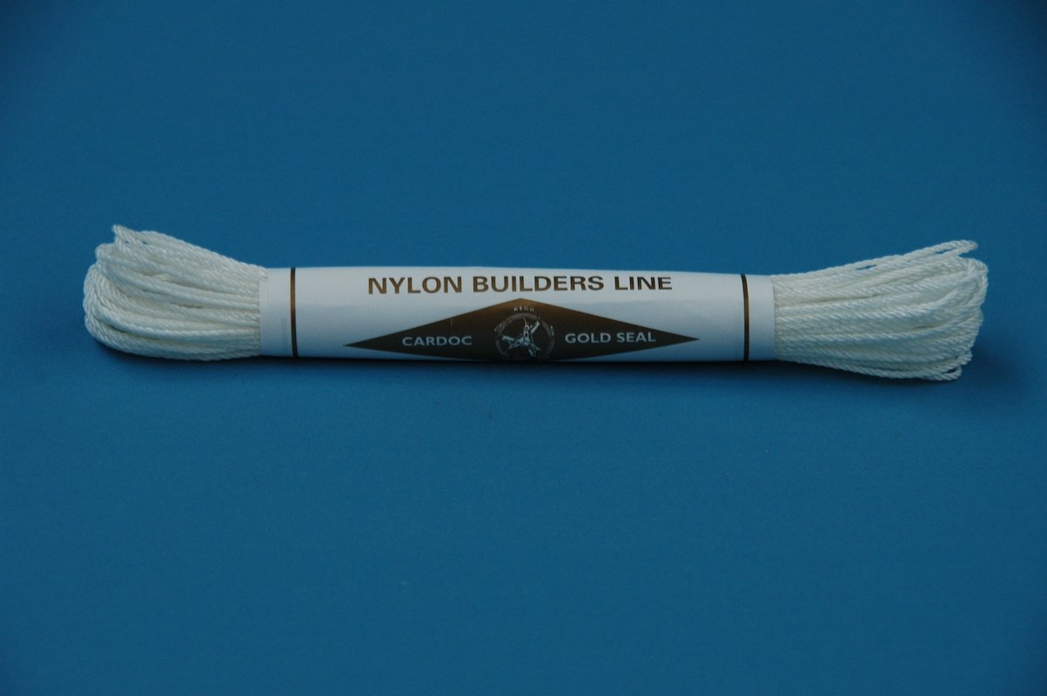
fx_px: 4882
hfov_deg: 12.2
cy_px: 348
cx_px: 524
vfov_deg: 8.2
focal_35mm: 168
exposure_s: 1/60
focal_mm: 112
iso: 500
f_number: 7.1
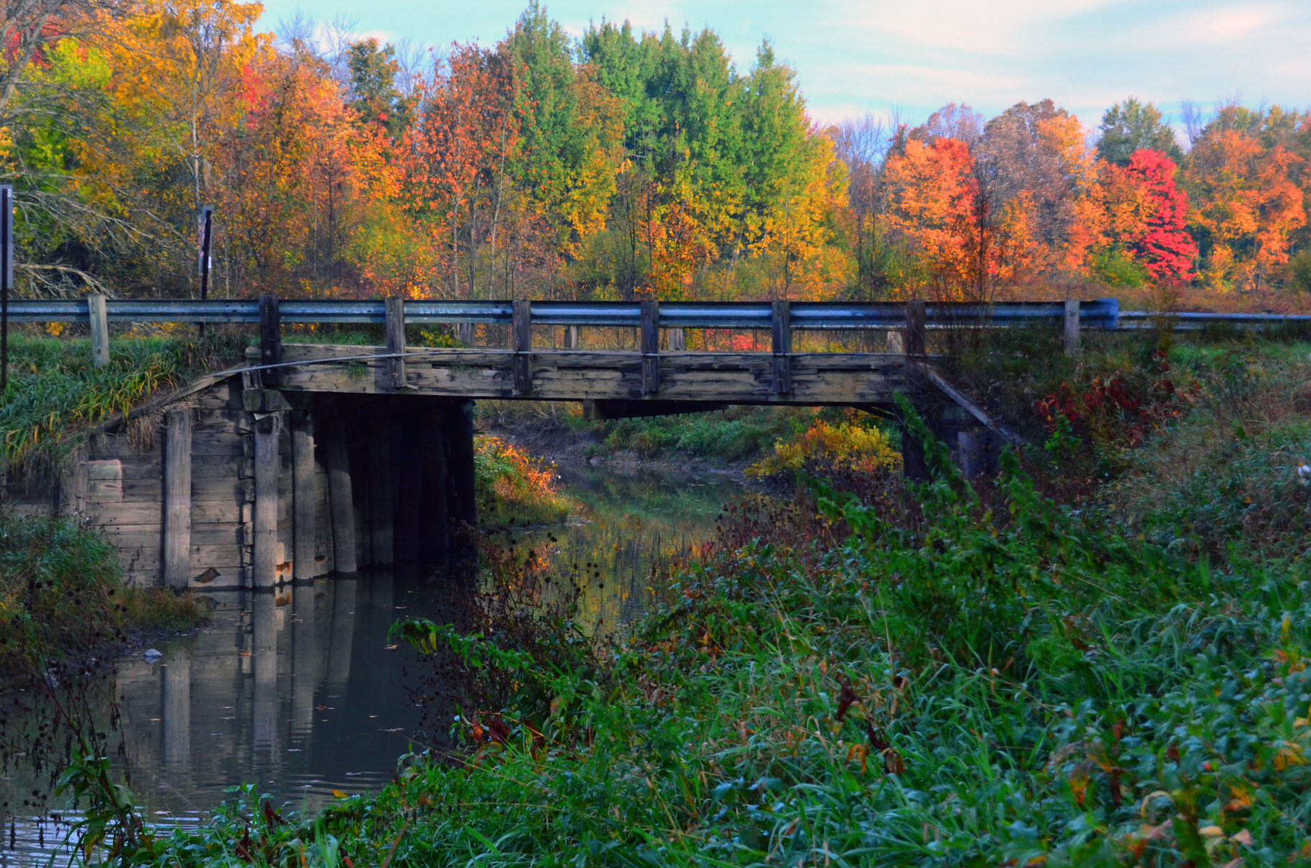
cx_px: 700
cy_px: 468
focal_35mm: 84
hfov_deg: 24.2
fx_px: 3052
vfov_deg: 16.2
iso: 800
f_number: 6.3
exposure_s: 1/320
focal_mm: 50
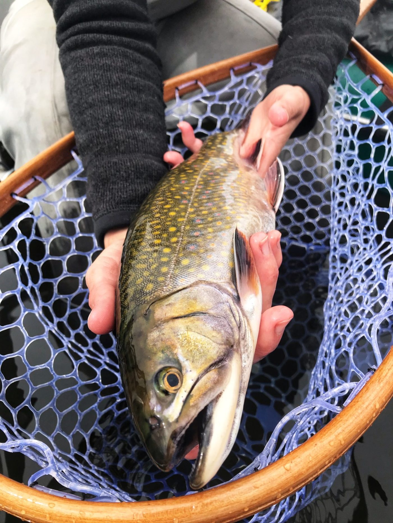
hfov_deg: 49.7
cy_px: 262
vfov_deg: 63.4
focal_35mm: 28
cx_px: 196
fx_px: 424
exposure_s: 1/870
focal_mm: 3.99
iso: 20
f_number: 1.8
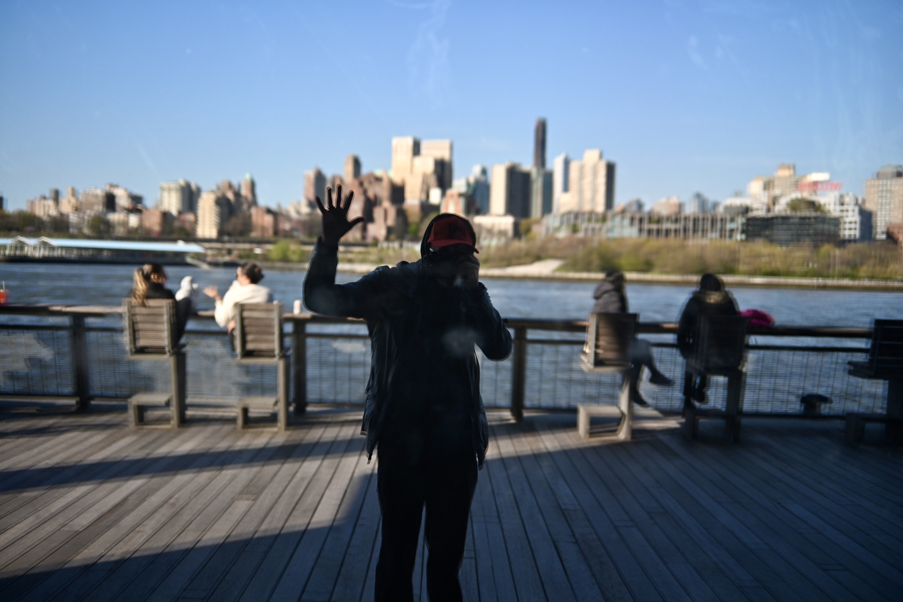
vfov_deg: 33.4
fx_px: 1003
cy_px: 301
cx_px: 452
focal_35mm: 40
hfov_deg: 48.5
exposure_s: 1/1600
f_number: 2.2
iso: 400
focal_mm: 40
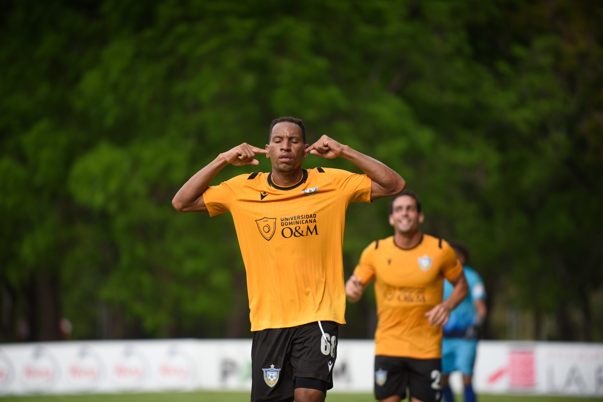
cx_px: 303
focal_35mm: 141
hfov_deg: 14.6
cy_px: 200
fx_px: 2361
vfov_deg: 9.7
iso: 640
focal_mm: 140
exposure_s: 1/3200
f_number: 2.8
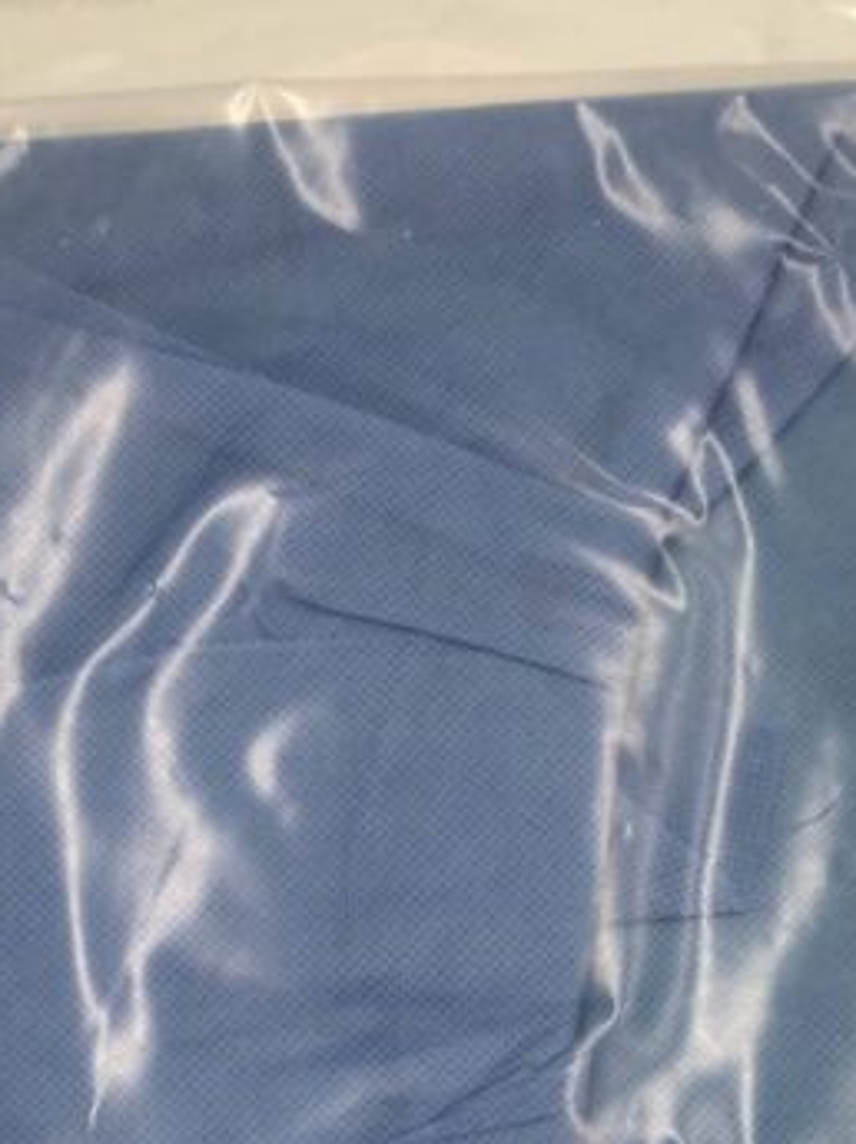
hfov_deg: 22.5
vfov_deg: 29.1
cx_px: 401
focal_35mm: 65
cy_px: 945
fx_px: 2147
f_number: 1.8
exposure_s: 1/129
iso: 20
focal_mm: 3.99
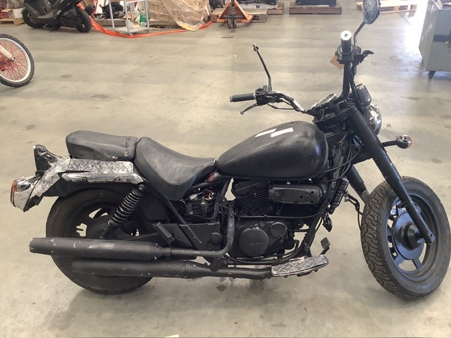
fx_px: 404
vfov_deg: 45.4
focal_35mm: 31
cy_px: 169
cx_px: 226
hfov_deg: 58.4
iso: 100
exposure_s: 1/50
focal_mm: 3.3
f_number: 2.4
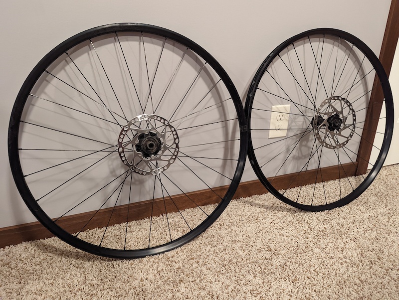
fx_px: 277
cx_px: 200
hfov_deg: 71.5
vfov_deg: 56.9
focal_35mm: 24
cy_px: 150
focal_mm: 6.81
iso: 872
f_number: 1.85
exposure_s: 1/40.5
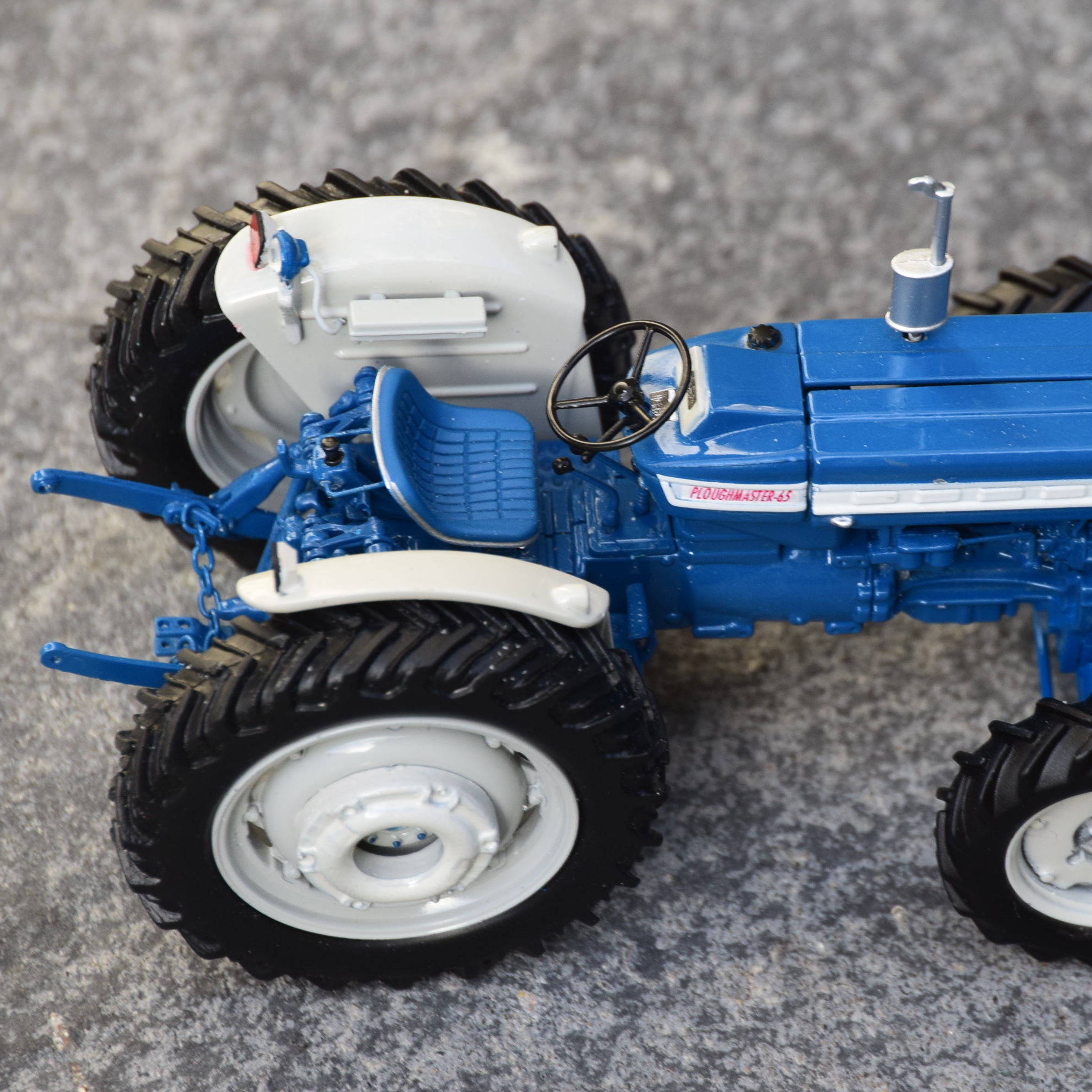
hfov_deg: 4.6
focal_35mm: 383
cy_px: 547
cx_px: 716
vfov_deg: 4.6
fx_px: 13669
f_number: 9
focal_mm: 200
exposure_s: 1/125
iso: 560
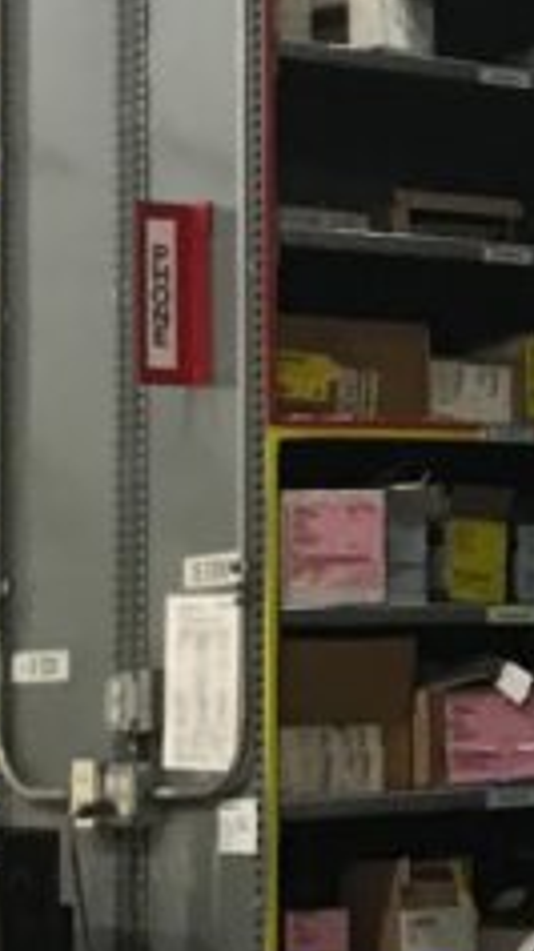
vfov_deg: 16.2
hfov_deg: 8.6
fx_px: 3329
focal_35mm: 132
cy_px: 297
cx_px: 1096
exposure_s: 1/15
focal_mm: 3.99
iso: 80
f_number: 1.8
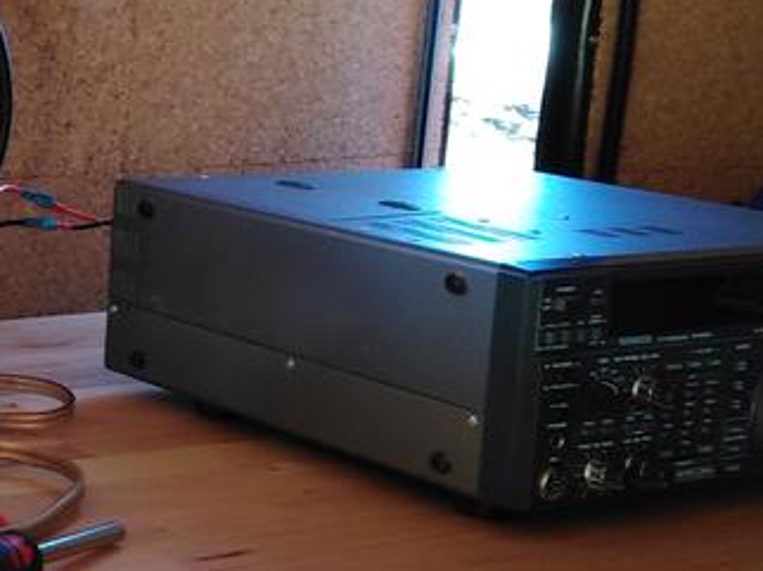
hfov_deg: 19.4
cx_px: -76
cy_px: 199
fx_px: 2136
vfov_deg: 15.2
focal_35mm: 97
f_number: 2.2
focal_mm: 3.46
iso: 116
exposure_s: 1/30
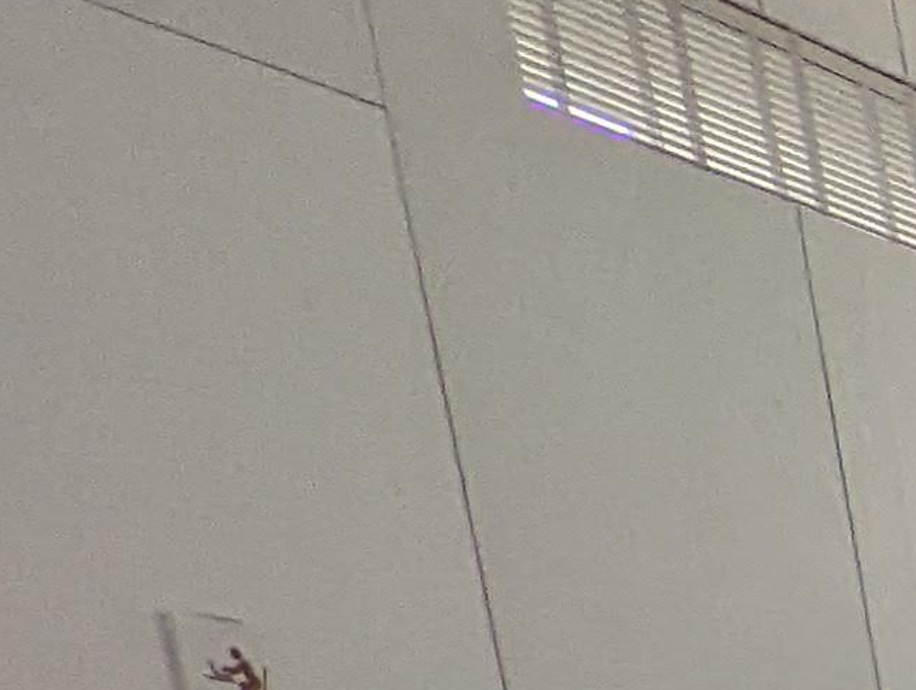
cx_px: 2830
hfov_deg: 11.0
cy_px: 1798
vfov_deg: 11.4
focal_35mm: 101
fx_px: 2678
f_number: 2.2
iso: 68
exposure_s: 1/120
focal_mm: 2.35
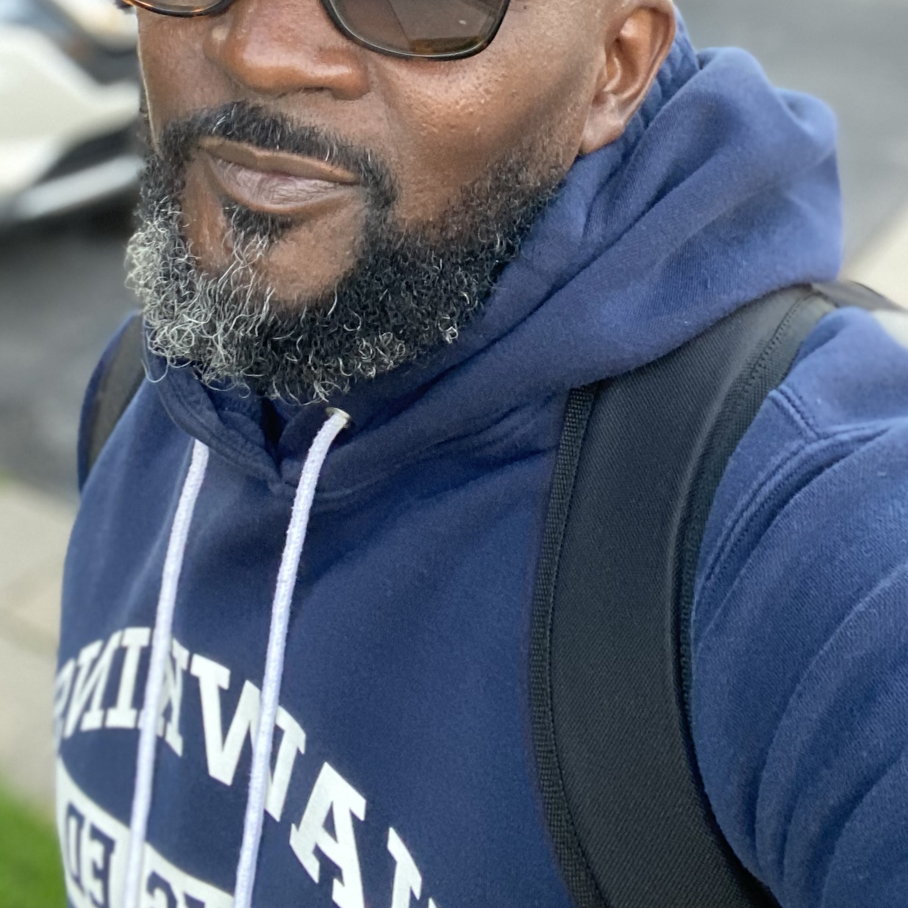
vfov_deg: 31.1
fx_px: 1543
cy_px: 74
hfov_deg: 32.8
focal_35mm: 52
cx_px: 414
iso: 125
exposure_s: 1/60
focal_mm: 2.71
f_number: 2.2
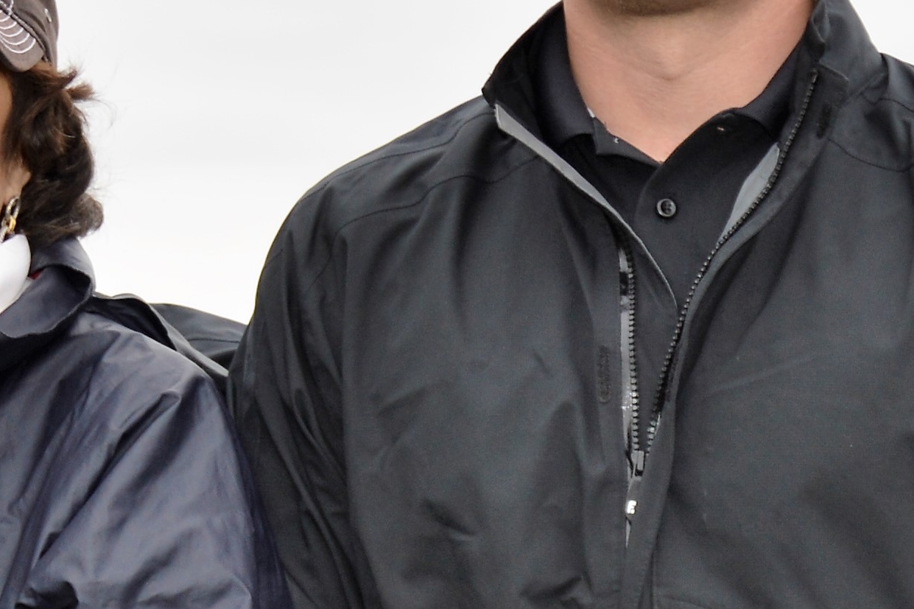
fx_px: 6270
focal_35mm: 247
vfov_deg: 5.5
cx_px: 379
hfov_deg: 8.3
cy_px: 708
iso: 100
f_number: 4.5
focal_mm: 34
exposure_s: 1/125
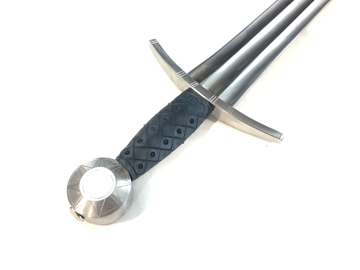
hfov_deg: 58.4
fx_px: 322
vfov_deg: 45.4
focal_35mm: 31
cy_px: 135
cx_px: 180
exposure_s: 1/60
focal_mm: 3.3
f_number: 2.4
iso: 320
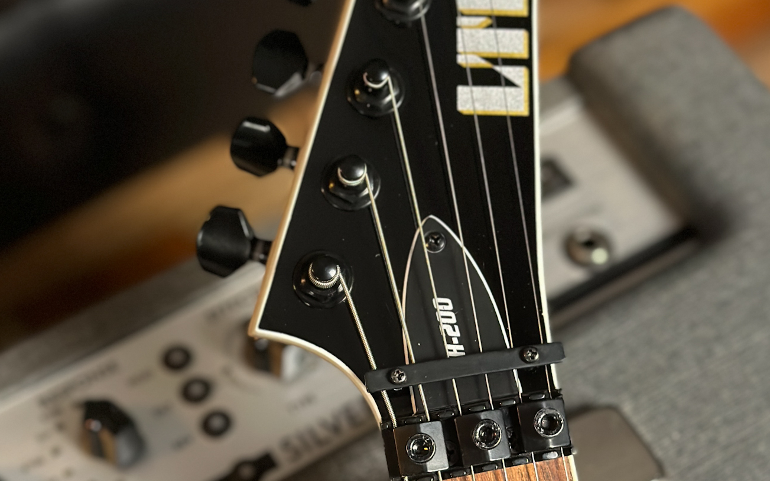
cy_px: 239
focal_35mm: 80
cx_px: 409
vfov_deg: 16.3
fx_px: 1679
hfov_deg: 25.8
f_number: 1.8
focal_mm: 6.86
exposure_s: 1/40
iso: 250
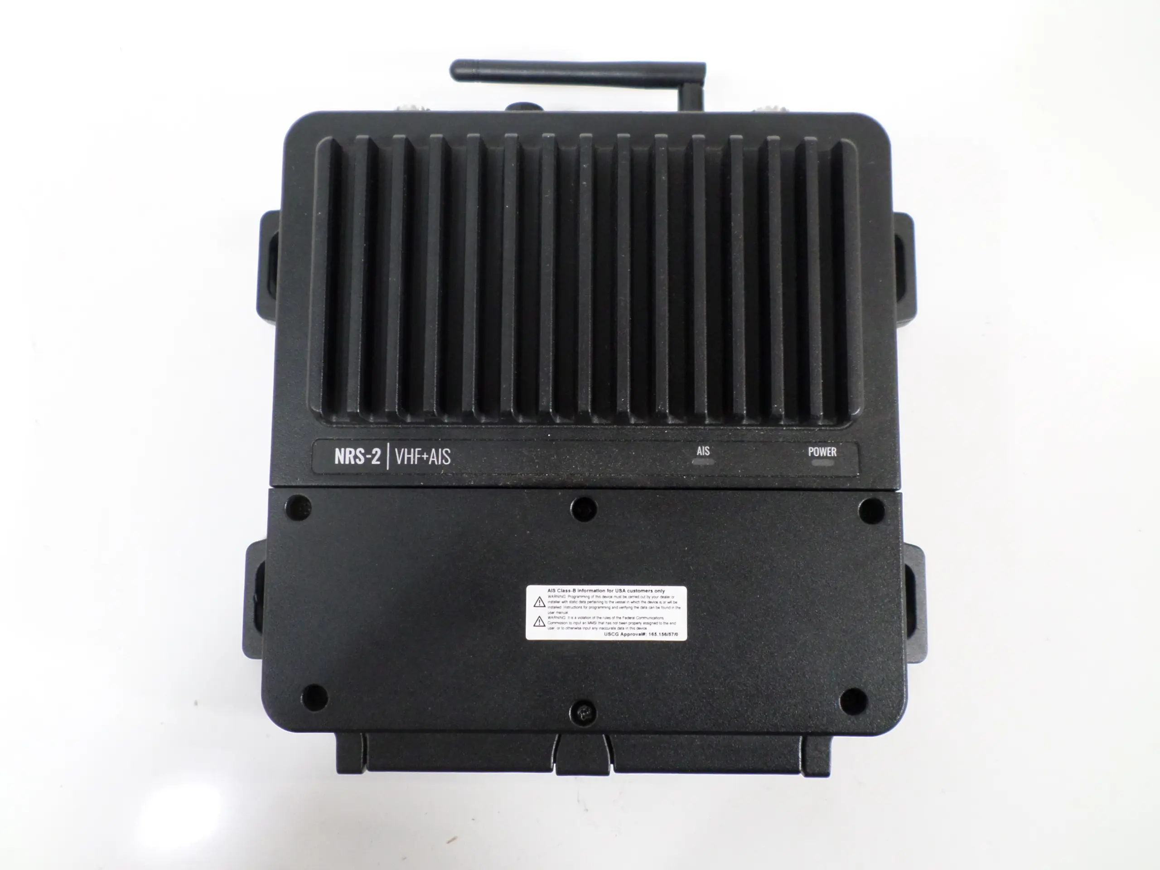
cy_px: 435
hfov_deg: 69.4
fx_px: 838
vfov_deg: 54.9
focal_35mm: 25
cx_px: 580
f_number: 2.5
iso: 200
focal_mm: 4.5
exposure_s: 1/30
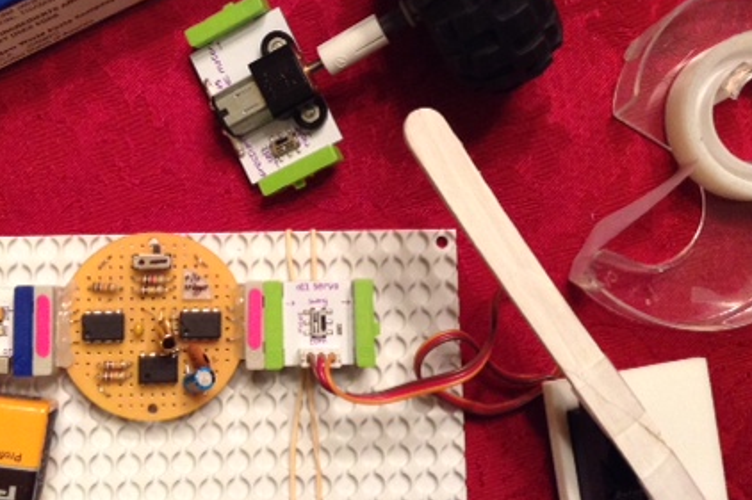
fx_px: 1086
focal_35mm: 52
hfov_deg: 38.1
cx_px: 303
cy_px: 199
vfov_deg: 25.9
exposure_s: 1/24
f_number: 2.4
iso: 160
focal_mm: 3.3
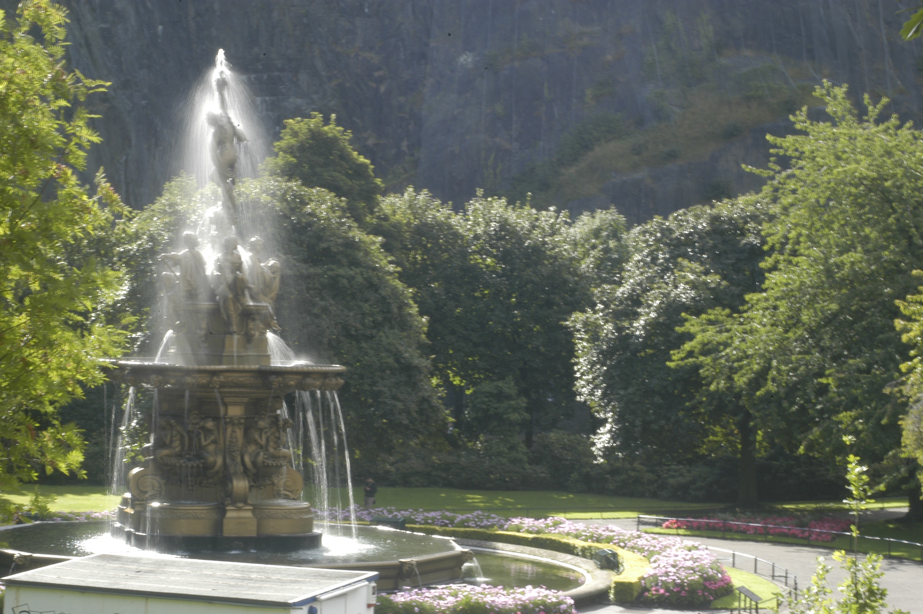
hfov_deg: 19.5
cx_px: 462
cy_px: 307
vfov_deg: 13.0
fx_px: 2690
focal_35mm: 105
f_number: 32
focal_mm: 70
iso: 200
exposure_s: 1/8
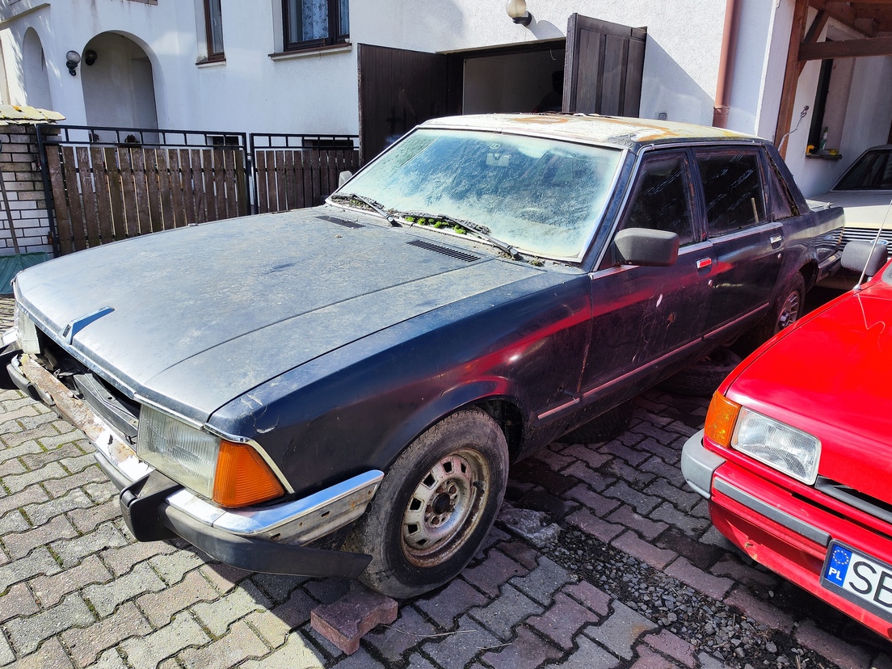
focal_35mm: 25
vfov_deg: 54.9
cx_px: 435
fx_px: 644
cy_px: 330
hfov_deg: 69.4
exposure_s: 1/649
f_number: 1.69
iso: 50
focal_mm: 7.01
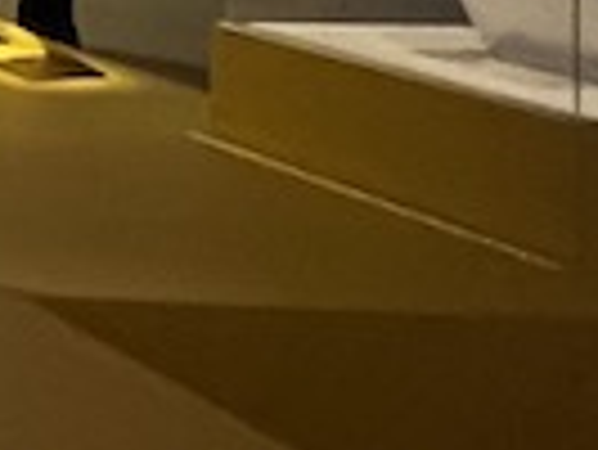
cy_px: -335
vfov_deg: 14.9
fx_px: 1522
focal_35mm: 88
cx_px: -1407
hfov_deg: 10.0
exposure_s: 1/40
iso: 800
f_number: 1.8
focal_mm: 1.57
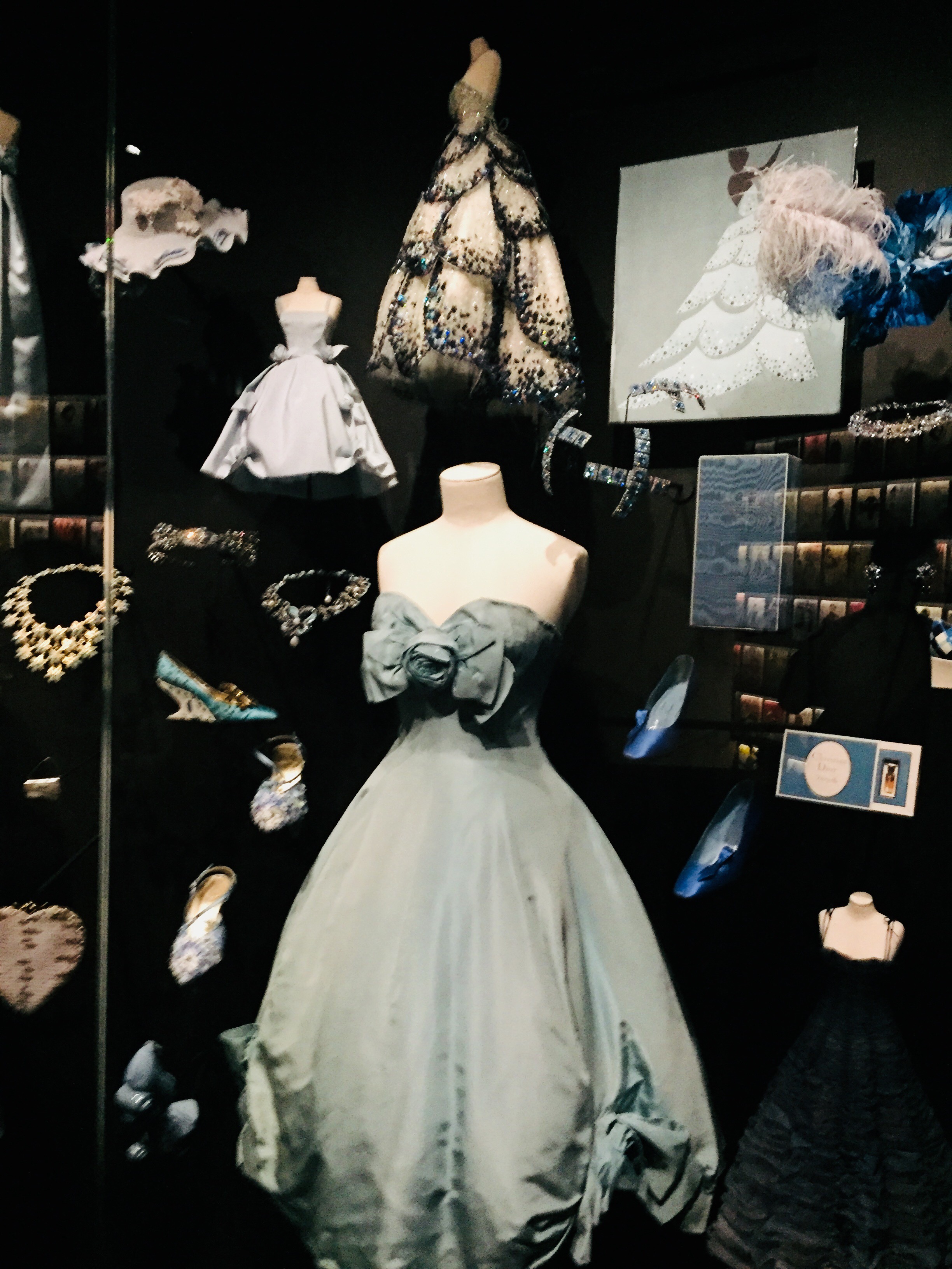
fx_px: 1063
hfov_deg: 48.2
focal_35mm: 29
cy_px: 634
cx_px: 476
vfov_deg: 61.7
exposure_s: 1/15
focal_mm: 4.15
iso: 640
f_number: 2.2
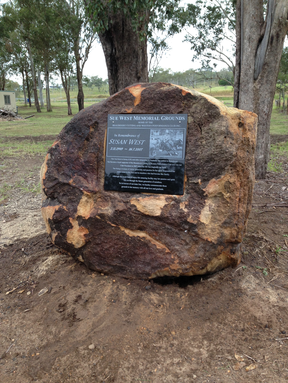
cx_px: 144
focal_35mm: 33
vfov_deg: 55.4
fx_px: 366
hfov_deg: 42.9
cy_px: 192
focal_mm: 4.13
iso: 50
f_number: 2.4
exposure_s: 1/121
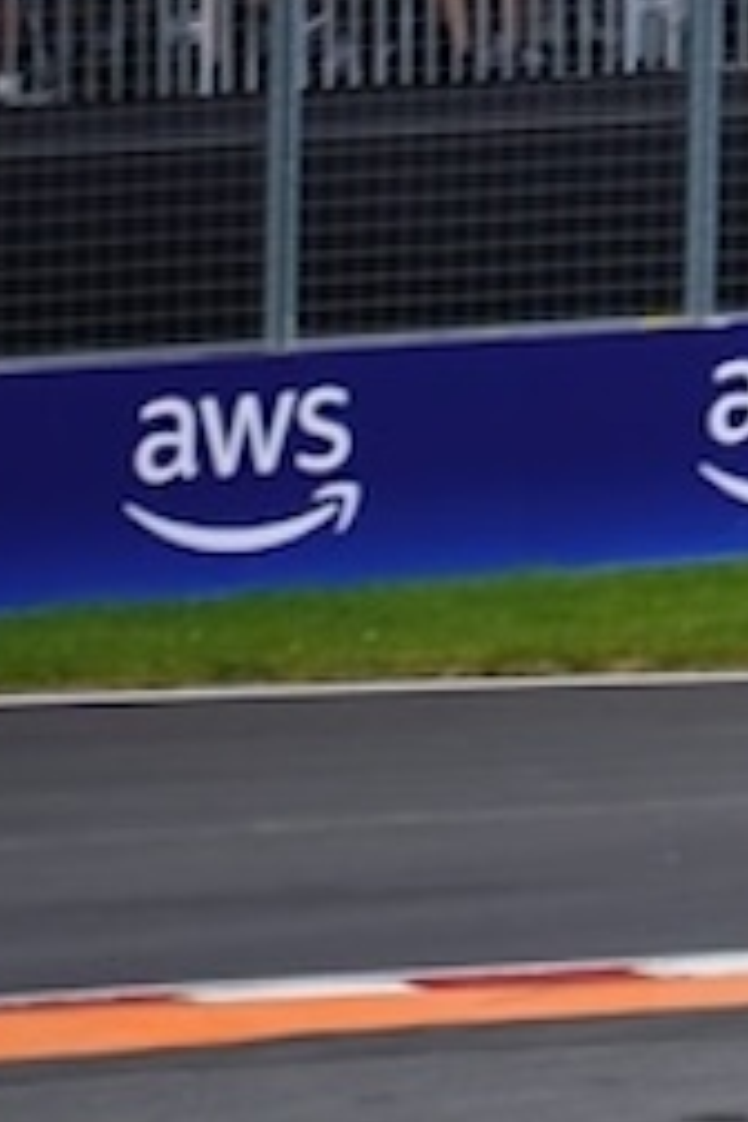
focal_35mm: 1046
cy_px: -1091
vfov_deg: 2.0
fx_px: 32598
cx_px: 3272
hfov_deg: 1.3
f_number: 5.6
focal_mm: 176
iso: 100
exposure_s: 1/200
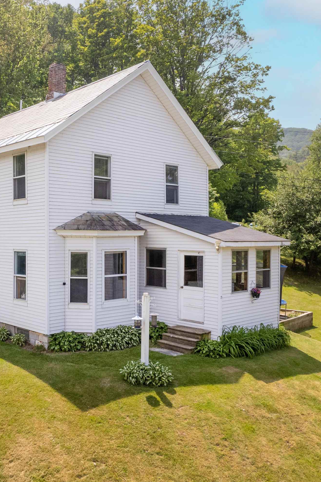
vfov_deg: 55.8
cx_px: 83
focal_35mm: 34
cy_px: 244
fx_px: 455
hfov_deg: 38.0
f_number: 2.8
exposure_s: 1/200
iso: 100
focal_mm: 8.38
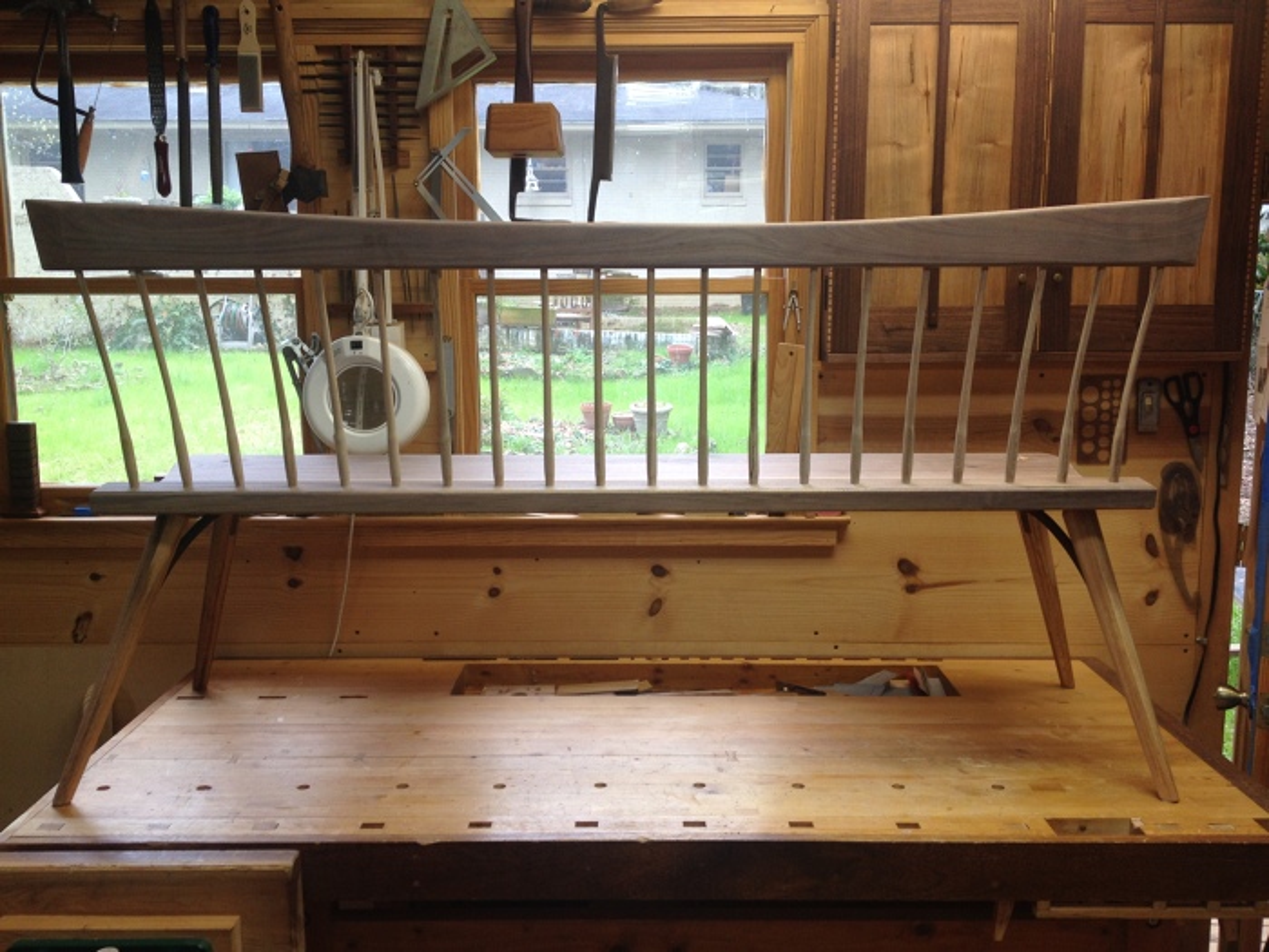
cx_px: 634
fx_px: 1283
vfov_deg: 40.7
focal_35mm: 35
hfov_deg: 52.6
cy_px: 476
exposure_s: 1/120
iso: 64
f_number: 2.4
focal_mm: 4.28
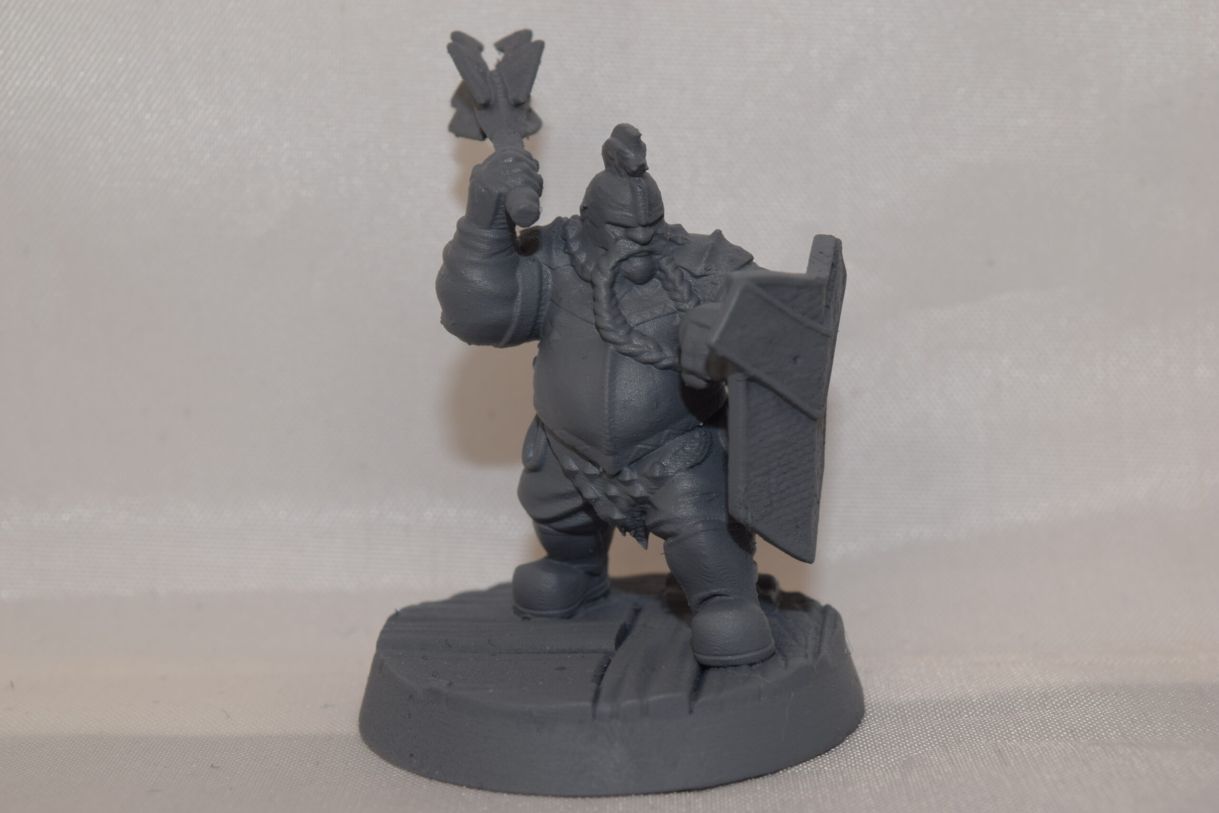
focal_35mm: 82
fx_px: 2793
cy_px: 406
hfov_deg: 24.6
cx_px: 610
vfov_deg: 16.6
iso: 100
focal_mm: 55
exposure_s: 1/2.5
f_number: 13
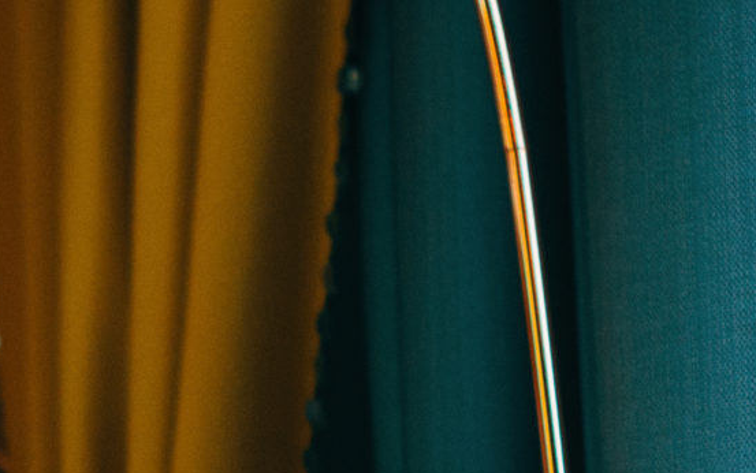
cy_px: 949
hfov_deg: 8.8
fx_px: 4864
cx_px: -227
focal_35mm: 236
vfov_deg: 5.5
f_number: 2.2
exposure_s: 1/125
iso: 1000
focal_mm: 50
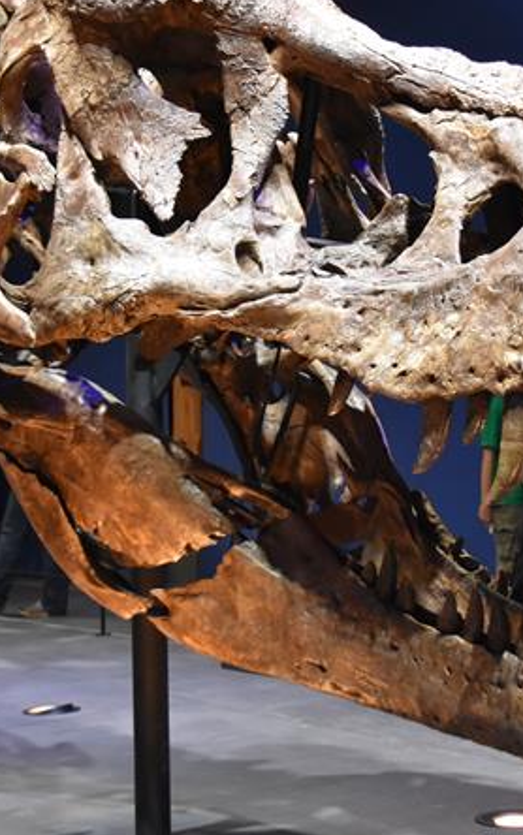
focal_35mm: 72
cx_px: 367
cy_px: 414
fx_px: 1636
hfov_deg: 18.1
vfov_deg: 28.6
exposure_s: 1/60
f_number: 4
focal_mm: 29
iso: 2800
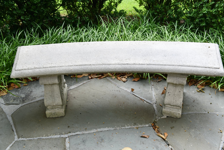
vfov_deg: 35.1
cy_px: 75
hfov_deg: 50.7
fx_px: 237
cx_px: 112
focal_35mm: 38
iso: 200
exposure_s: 1/100
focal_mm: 38
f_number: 5
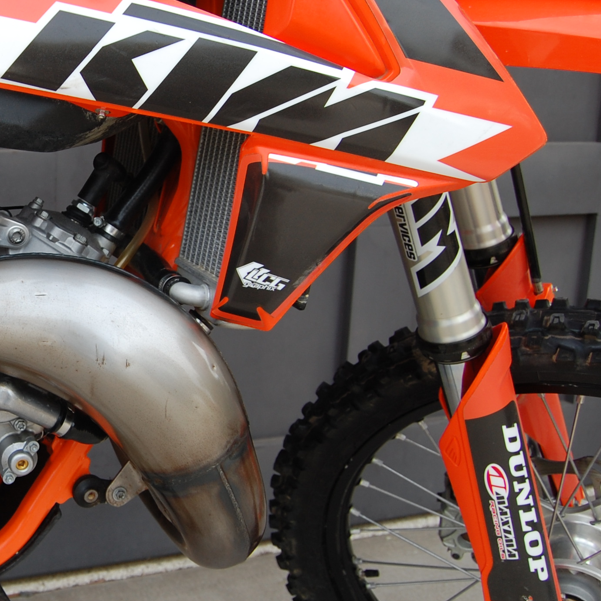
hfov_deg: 31.5
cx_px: 0
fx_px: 982
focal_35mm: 50
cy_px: 277
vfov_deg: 34.0
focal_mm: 18
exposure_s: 1/125
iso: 200
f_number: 5.6
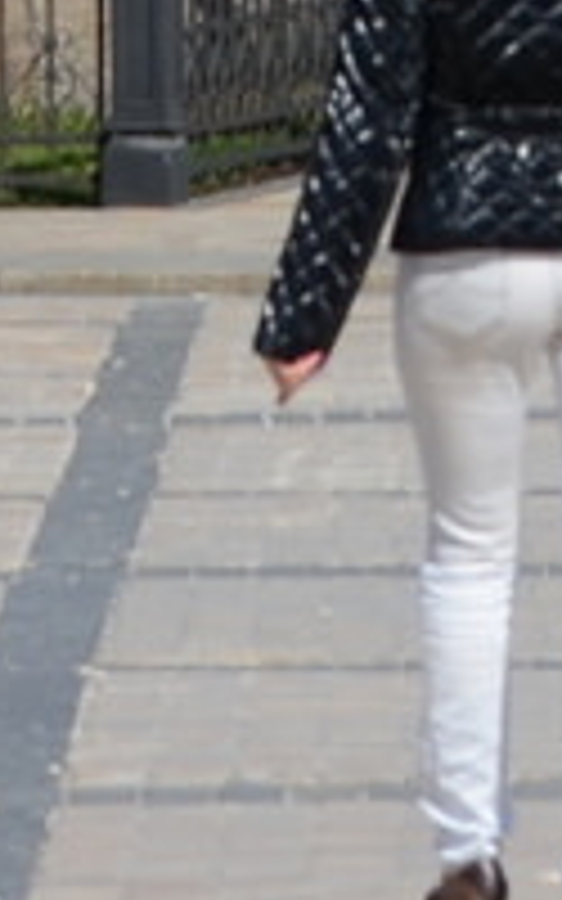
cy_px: -1649
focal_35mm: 1029
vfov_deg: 2.0
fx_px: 25206
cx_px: 1142
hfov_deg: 1.3
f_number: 9
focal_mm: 75
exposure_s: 1/640
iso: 200
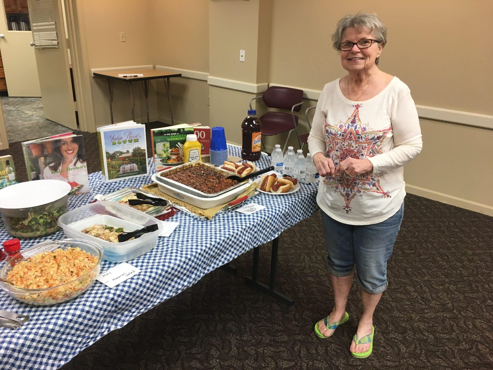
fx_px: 413
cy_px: 185
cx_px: 246
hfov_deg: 61.7
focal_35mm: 29
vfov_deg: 48.2
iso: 40
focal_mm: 4.15
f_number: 2.2
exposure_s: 1/30
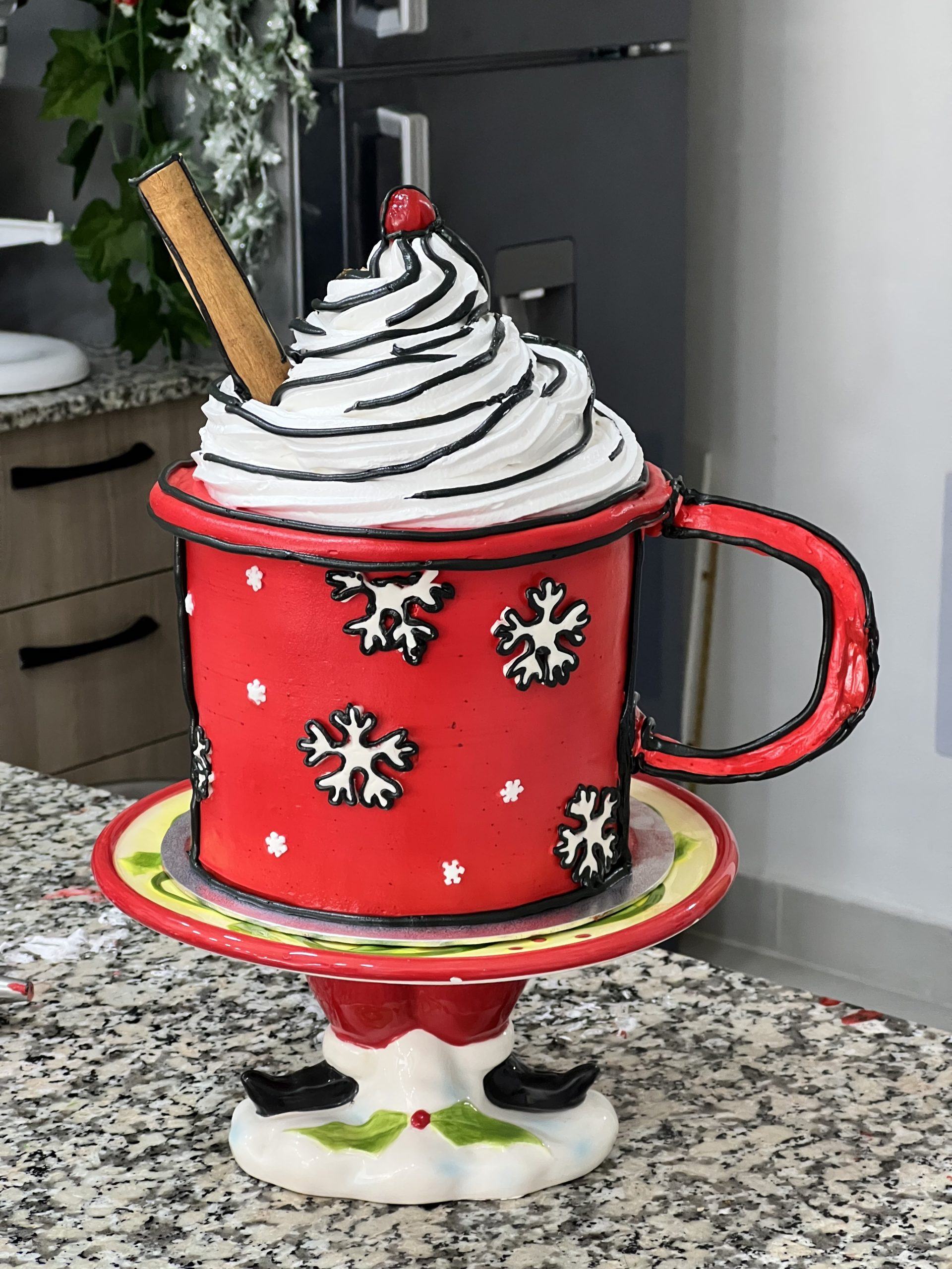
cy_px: 634
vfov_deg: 25.3
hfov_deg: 19.1
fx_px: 2824
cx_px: 476
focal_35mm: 77
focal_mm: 9
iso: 400
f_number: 2.8
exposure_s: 1/60
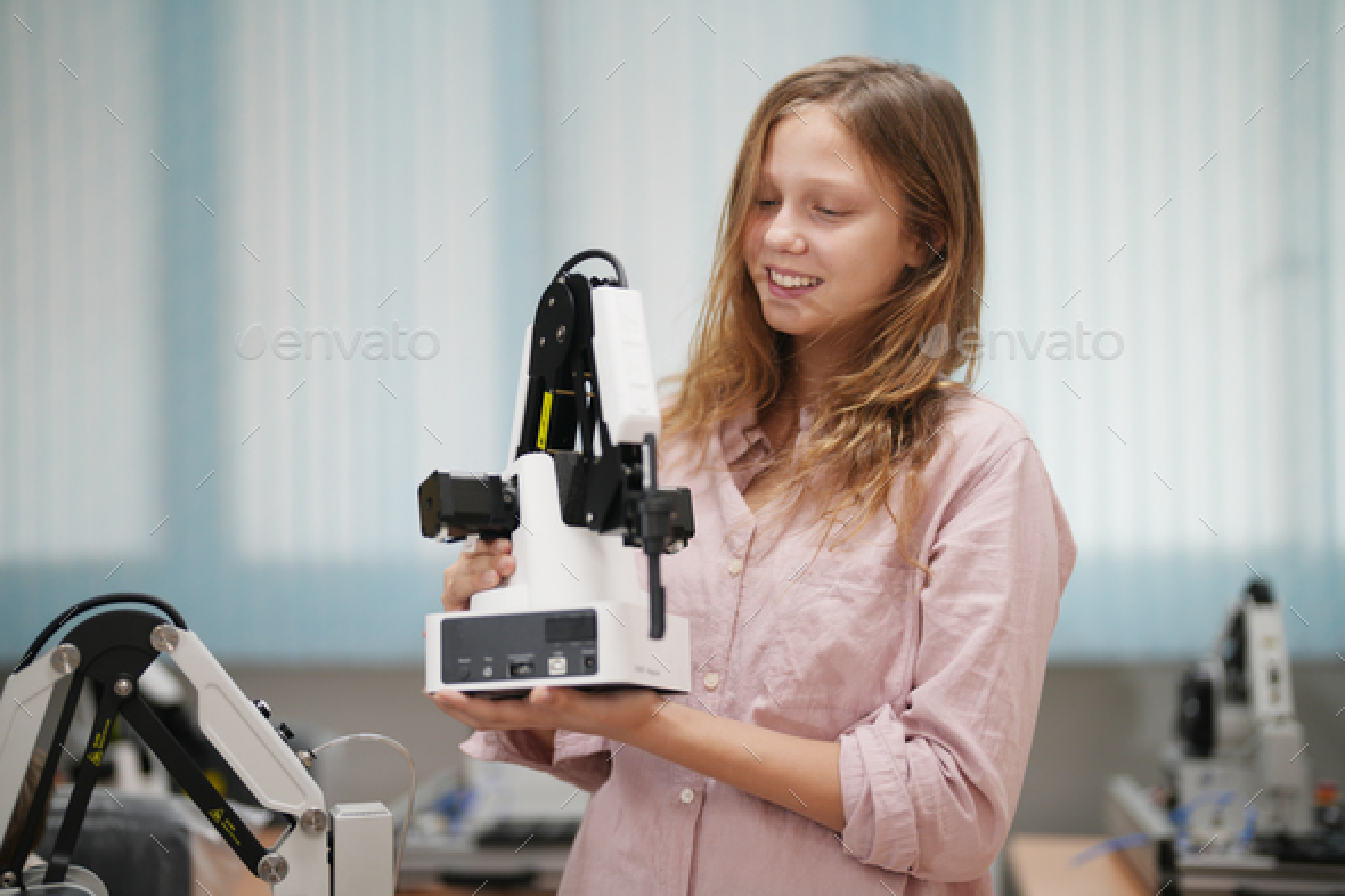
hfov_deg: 39.6
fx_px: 1867
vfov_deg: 27.0
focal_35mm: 50
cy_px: 448
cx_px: 672
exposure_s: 1/285
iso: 200
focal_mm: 50
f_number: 1.2
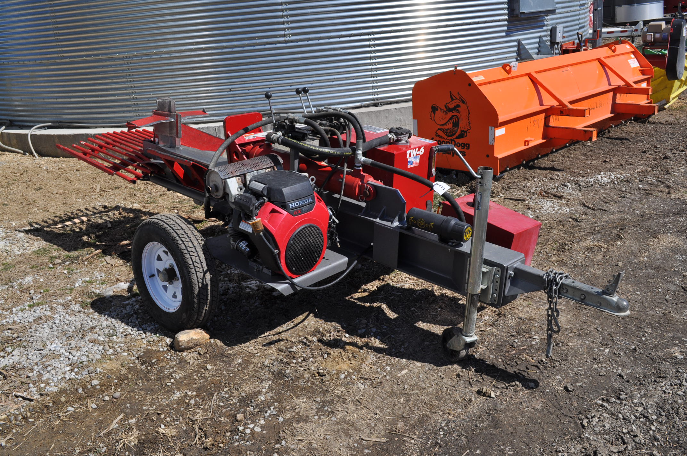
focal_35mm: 36
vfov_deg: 36.8
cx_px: 344
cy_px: 228
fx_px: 686
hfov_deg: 53.2
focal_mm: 24
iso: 200
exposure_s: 1/500
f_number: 11
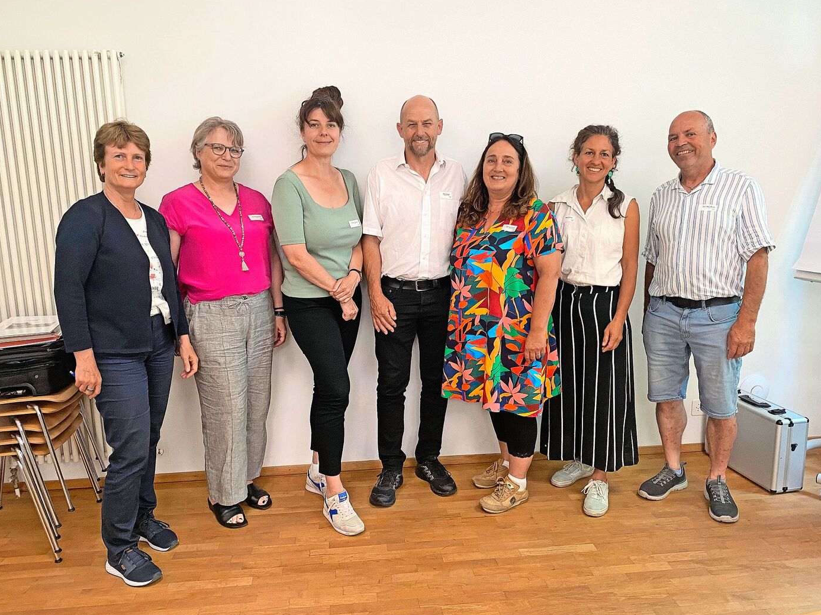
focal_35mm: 27
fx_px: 640
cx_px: 405
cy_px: 307
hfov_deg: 65.3
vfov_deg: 51.3
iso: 160
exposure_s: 1/60
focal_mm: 4.25
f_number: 1.8
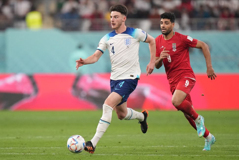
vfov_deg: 2.3
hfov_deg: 3.4
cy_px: 80
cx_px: 120
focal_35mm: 600
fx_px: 3984
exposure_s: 1/2000
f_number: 2.8
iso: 2500
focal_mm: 400
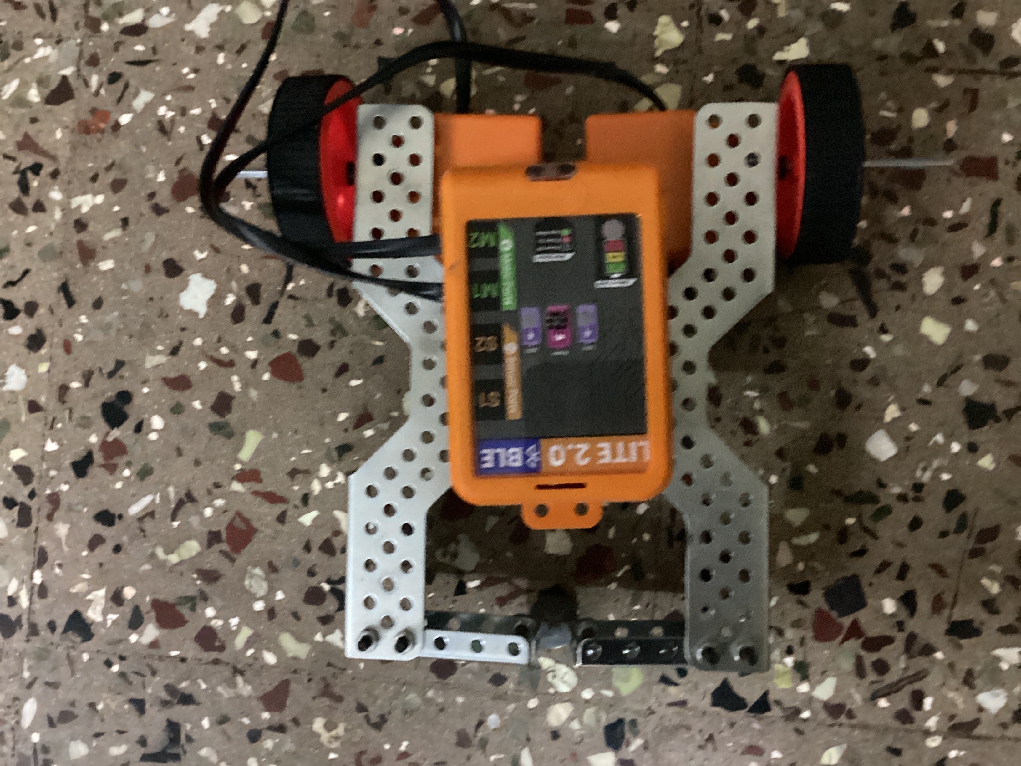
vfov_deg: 45.4
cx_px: 510
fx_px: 914
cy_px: 383
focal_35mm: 31
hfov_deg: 58.4
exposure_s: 1/17
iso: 800
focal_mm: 3.3
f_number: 2.4
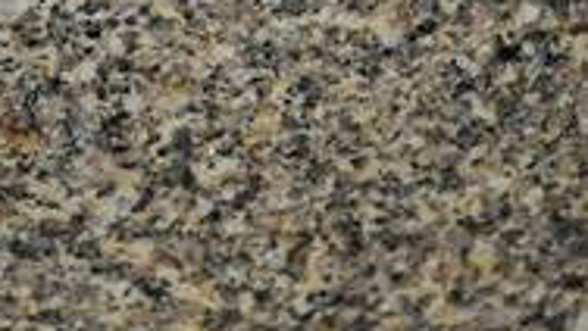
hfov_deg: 11.7
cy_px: 31
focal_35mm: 184
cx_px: 178
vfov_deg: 6.6
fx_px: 2872
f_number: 5.6
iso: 800
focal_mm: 55
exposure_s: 1/60
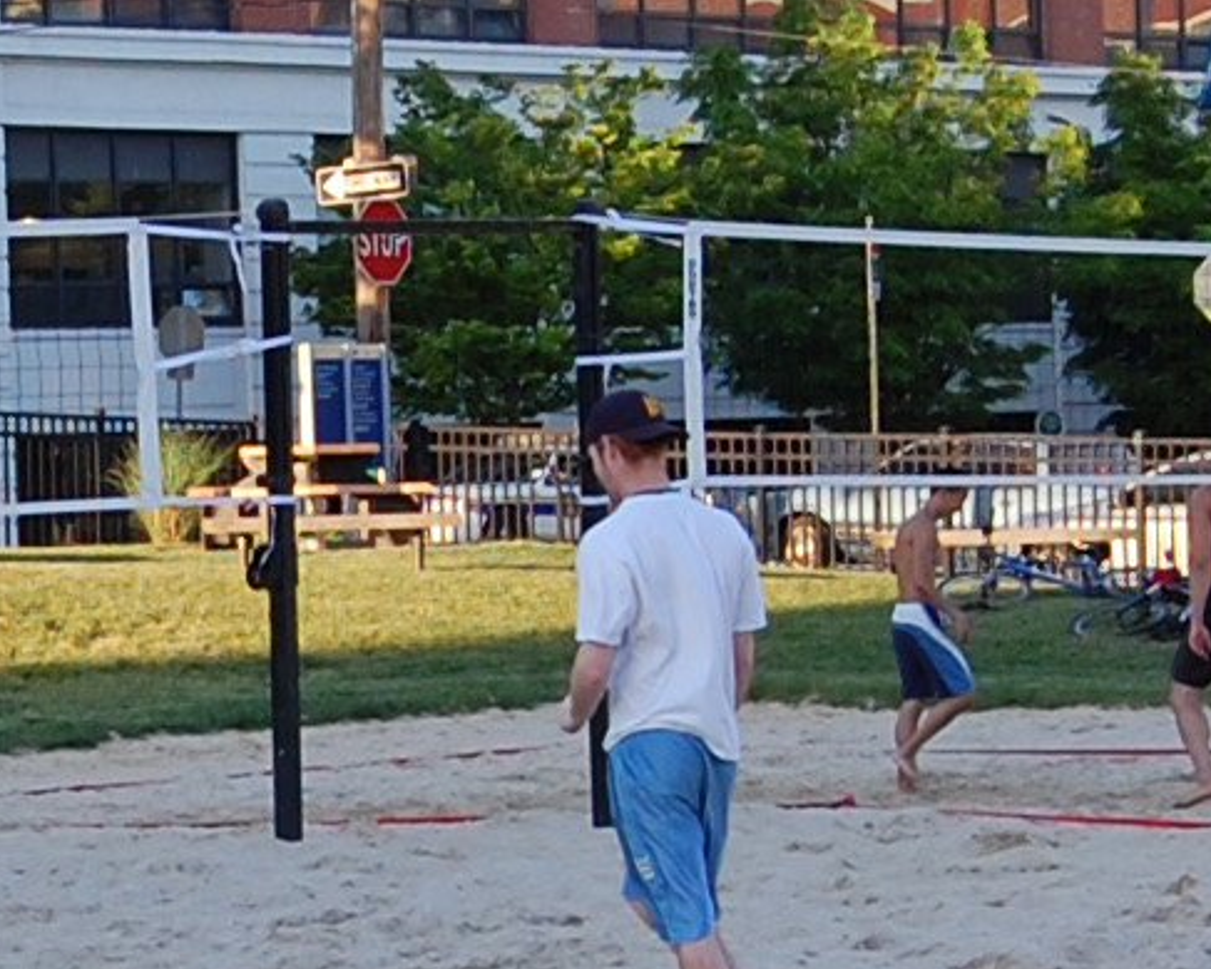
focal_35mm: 191
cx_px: 60
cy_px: 574
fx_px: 6848
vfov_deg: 8.1
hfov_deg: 10.0
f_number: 6.3
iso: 200
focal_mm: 22
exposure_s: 1/160
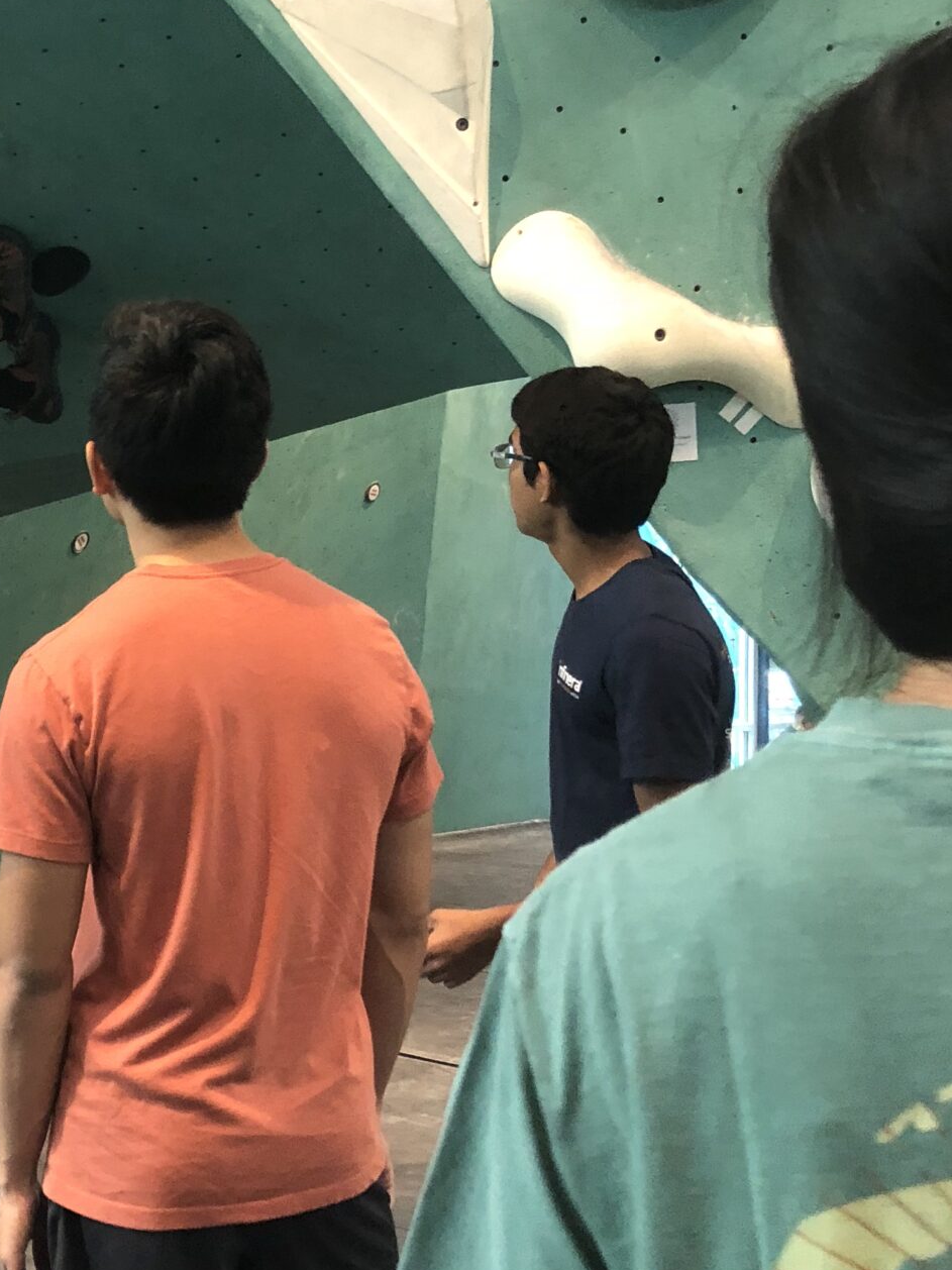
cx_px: 0
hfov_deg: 24.5
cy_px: 654
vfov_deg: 33.8
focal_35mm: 57
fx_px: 2091
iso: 80
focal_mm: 3.99
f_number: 1.8
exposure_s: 1/15
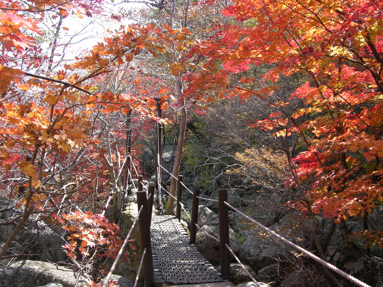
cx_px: 192
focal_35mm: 35
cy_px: 144
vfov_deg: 40.7
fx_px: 387
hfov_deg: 52.6
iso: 50
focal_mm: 8.9
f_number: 4
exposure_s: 1/65.1
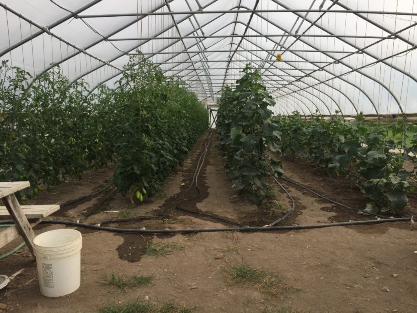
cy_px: 156
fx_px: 349
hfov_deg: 61.7
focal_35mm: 29
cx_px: 208
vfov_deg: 48.2
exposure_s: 1/659
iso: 32
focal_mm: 4.15
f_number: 2.2
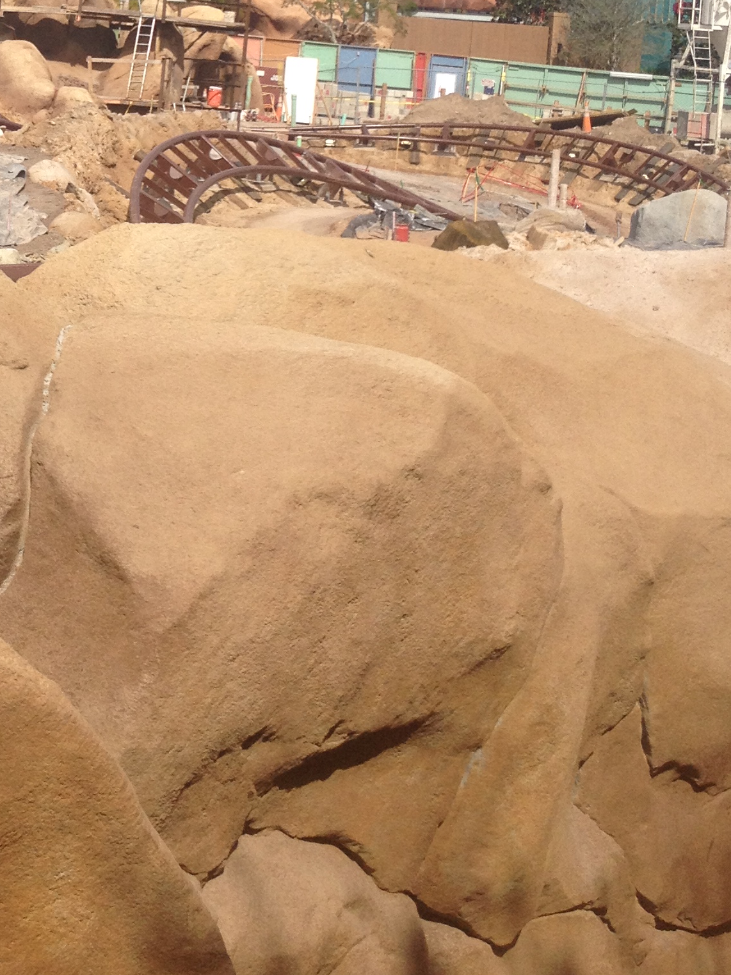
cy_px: 26
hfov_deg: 19.1
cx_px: 12
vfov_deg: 24.9
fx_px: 2112
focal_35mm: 75
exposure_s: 1/2762
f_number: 2.4
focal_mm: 4.28
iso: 50
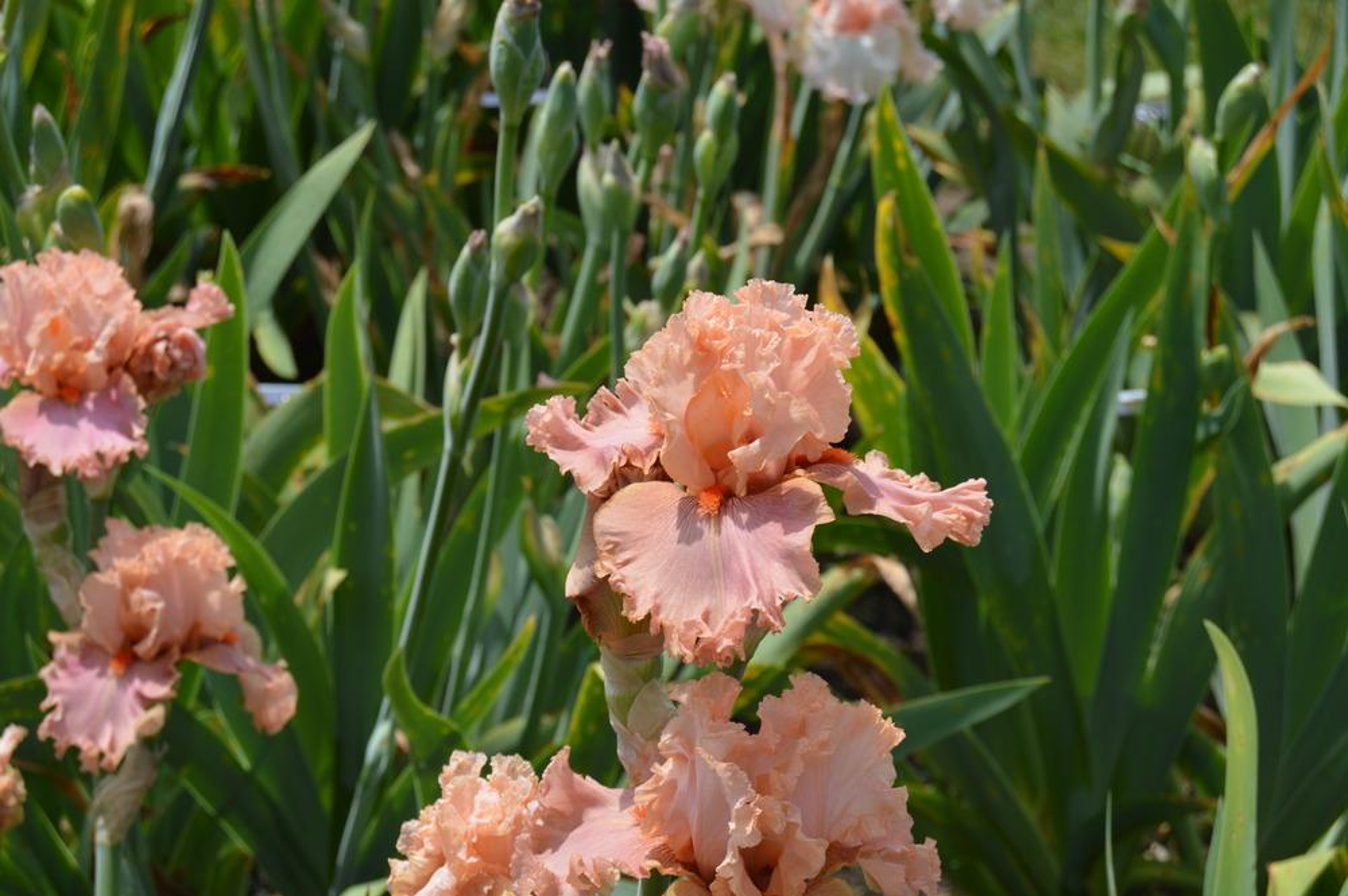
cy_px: 448
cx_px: 674
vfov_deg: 16.5
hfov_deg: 24.6
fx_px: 3087
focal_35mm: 82
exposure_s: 1/250
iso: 100
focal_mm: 55
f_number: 8
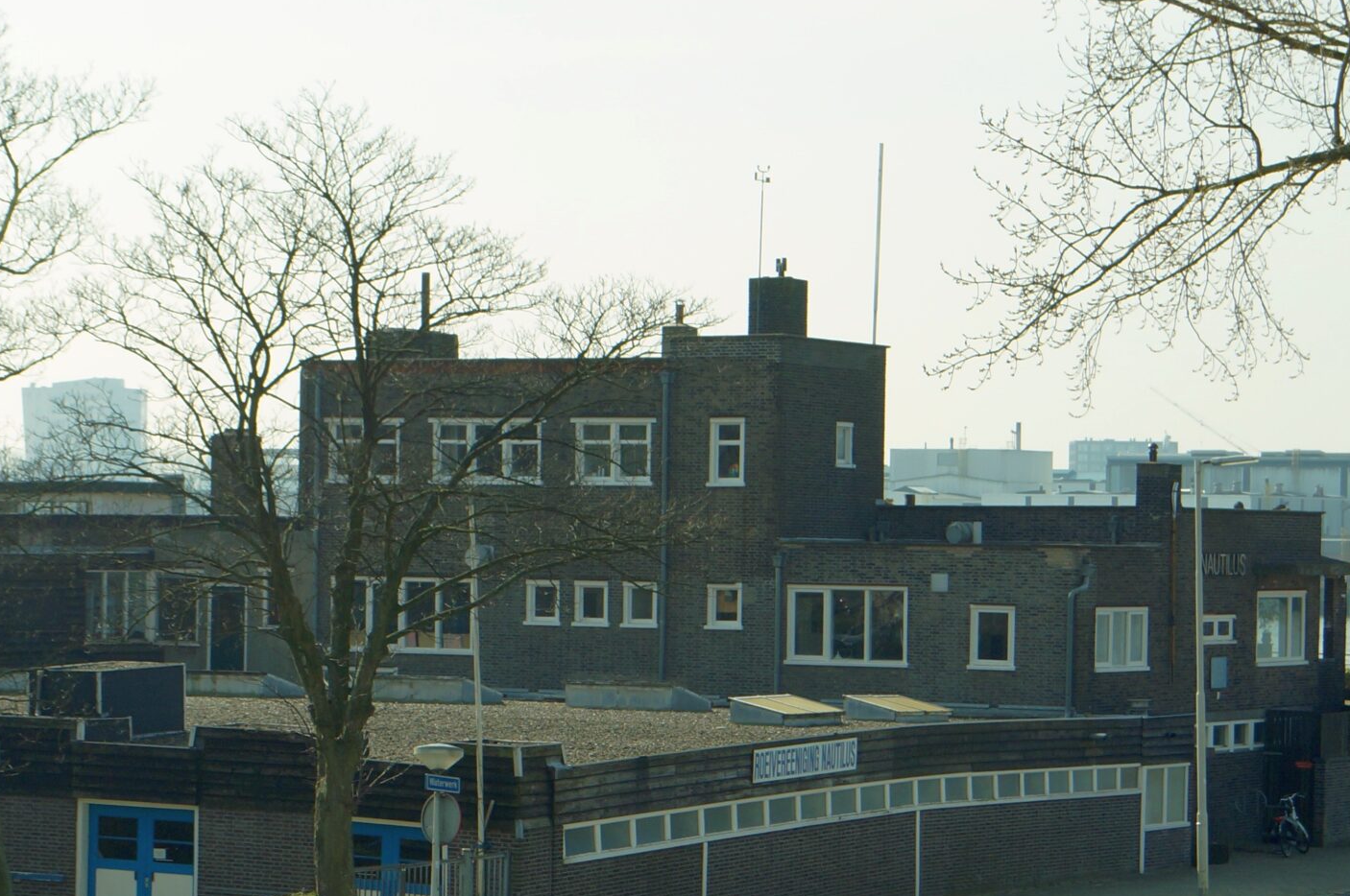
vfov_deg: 11.1
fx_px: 4604
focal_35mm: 123
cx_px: 405
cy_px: 559
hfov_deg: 16.6
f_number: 9
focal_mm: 45
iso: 200
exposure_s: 1/400
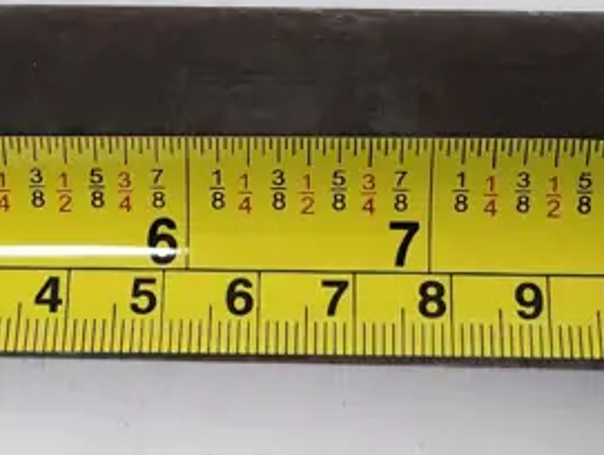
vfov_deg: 11.7
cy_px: -190
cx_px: 163
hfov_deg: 16.1
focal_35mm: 122
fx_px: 2132
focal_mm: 5.4
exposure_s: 1/180
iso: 40
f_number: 1.8
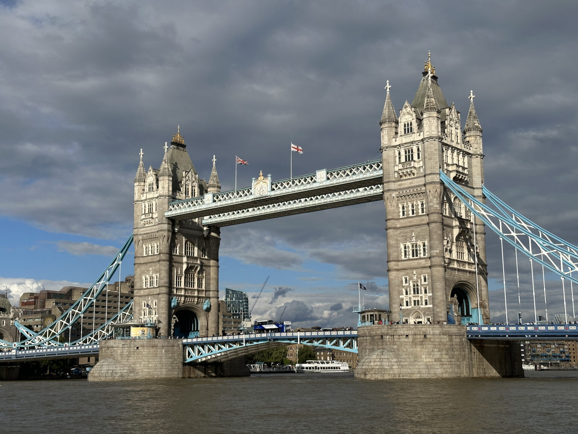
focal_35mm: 48
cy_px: 217
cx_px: 289
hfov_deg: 39.7
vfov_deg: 30.3
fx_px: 801
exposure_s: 1/8197
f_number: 1.78
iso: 64
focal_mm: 6.86
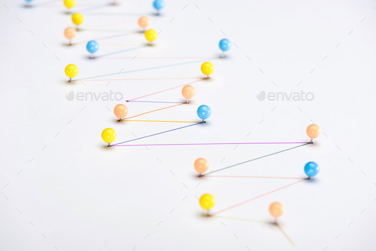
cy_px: 126
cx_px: 188
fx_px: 1097
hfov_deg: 19.4
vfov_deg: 13.1
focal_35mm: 105
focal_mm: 105
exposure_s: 1/160
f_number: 9
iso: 100
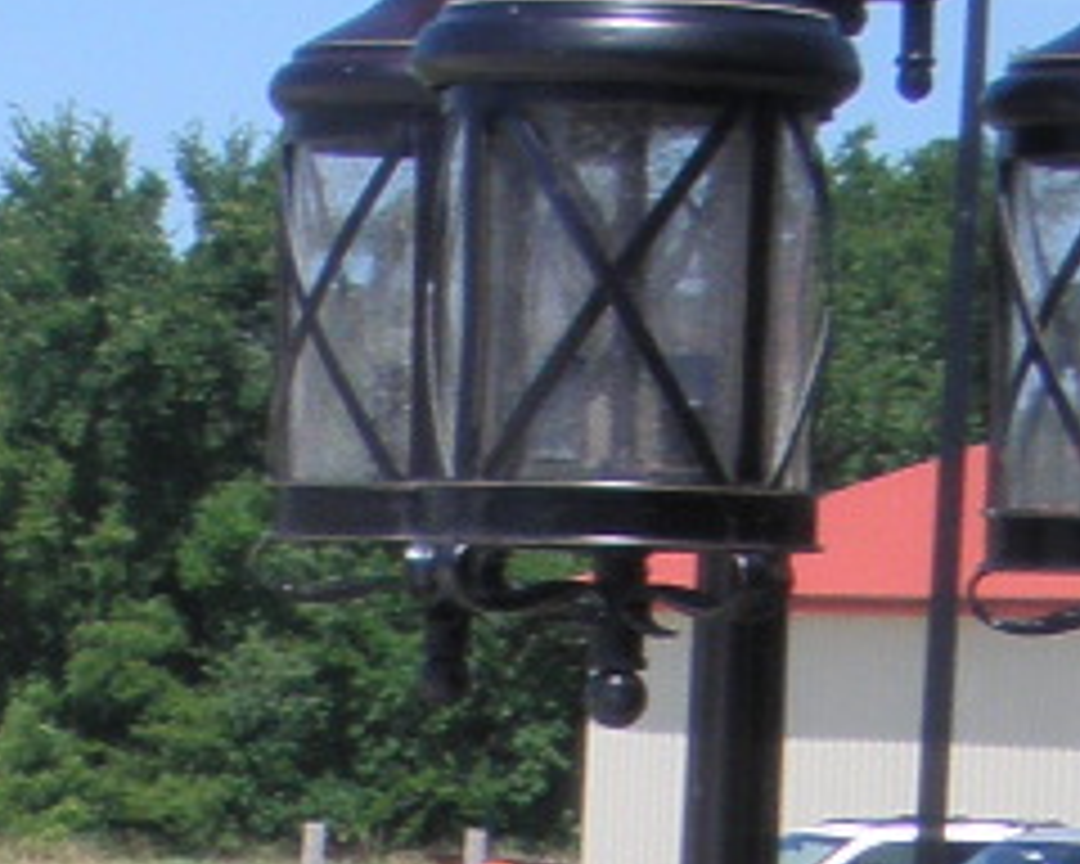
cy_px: 1490
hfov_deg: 7.6
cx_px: -932
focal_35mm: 247
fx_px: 7895
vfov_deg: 6.2
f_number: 6.6
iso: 50
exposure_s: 1/250
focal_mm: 6.7
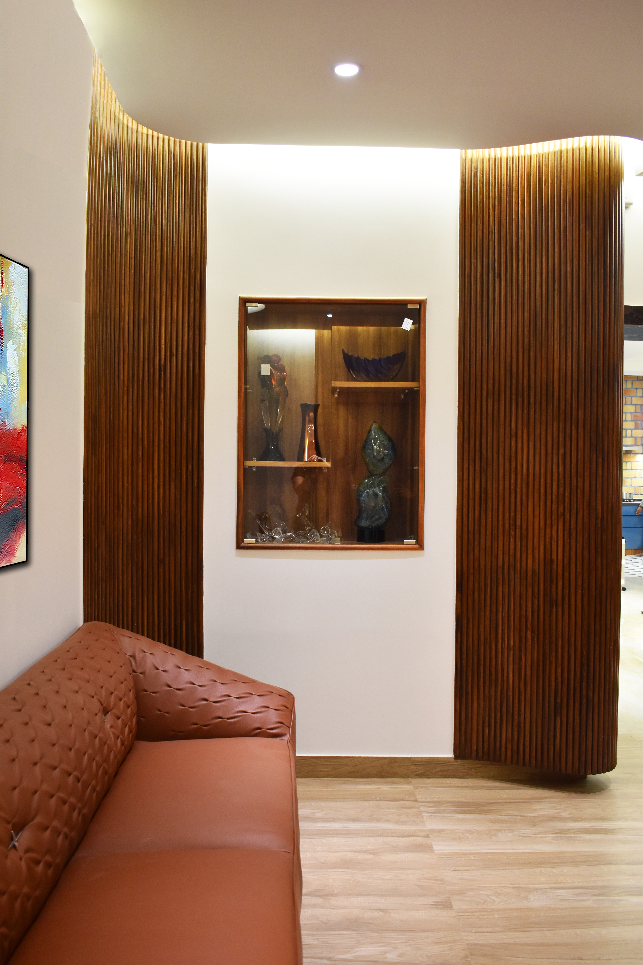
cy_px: 482
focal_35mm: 33
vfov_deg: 57.2
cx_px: 322
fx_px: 884
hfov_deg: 40.0
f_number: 4
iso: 800
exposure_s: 1/60
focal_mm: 22
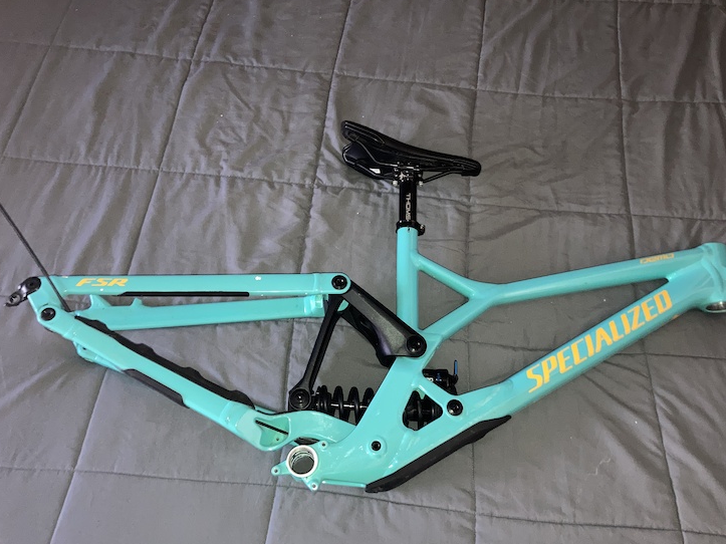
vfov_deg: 45.4
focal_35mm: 31
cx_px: 397
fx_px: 650
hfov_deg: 58.3
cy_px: 258
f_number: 1.8
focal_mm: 3.99
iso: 160
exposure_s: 1/4
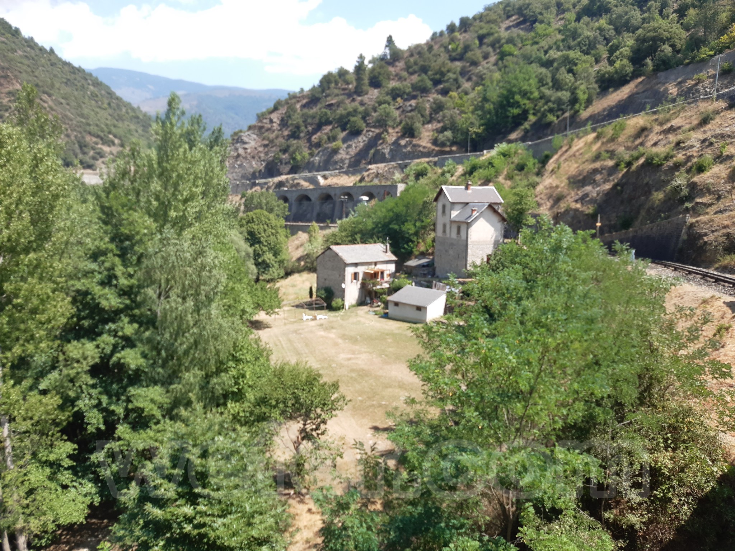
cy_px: 276
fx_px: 552
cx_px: 368
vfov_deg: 53.1
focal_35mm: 26
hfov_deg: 67.3
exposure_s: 1/786
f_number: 1.7
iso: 40
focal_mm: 3.92
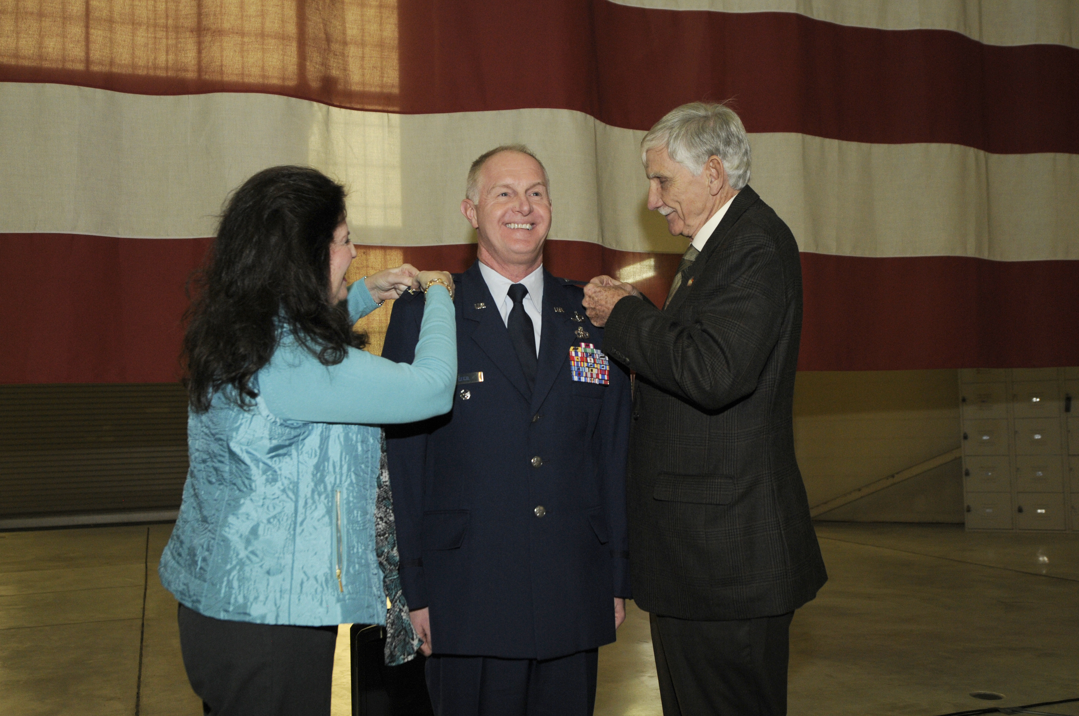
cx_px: 540
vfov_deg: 36.8
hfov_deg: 53.2
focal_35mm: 36
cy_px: 358
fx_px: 1078
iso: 640
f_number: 3.2
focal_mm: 24
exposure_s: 1/100
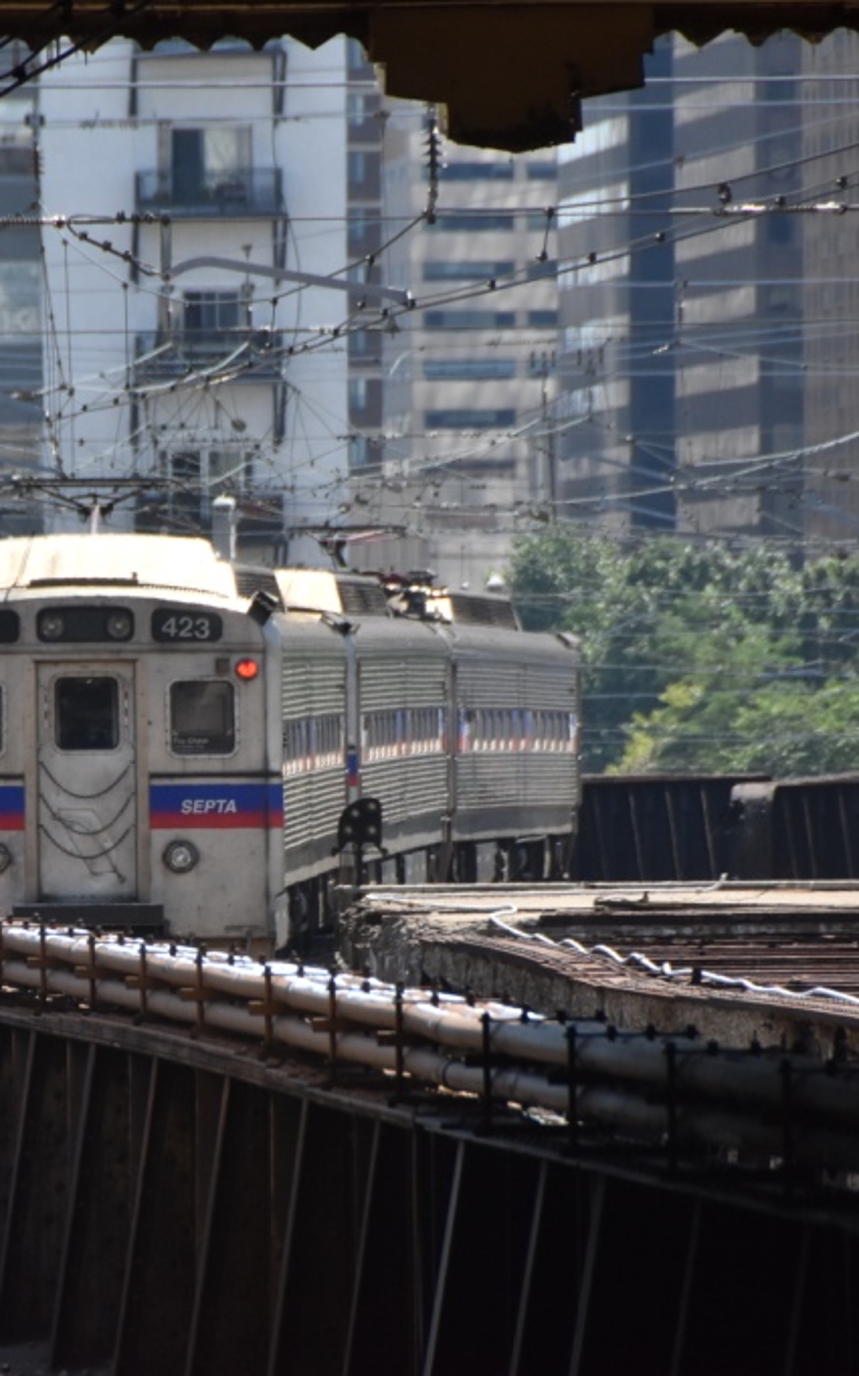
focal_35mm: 460
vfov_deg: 4.6
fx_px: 17248
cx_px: 200
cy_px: 688
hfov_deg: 2.9
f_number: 6.3
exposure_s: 1/2500
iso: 800
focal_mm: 200
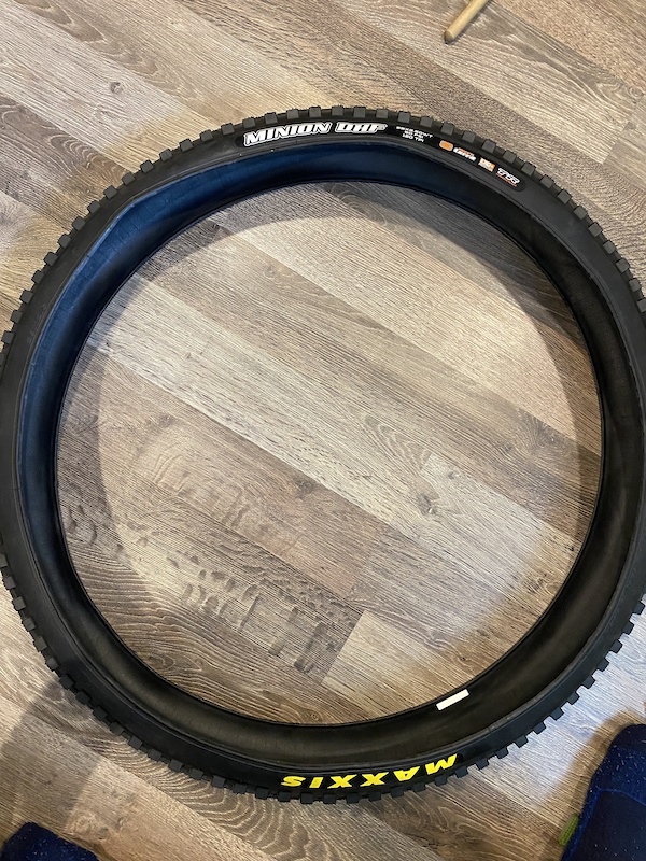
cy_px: 430
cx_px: 323
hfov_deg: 53.1
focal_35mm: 26
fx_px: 647
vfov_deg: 67.3
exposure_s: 1/60
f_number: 1.8
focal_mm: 4.25
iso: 500
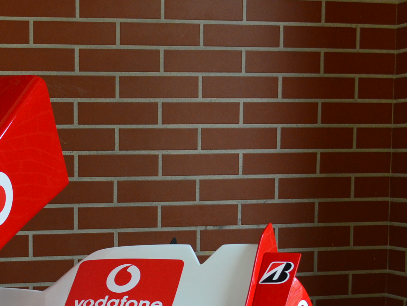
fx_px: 976
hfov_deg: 22.8
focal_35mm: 83
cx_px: 24
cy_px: 289
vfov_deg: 17.5
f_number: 5.6
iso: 800
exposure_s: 1/60
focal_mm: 24
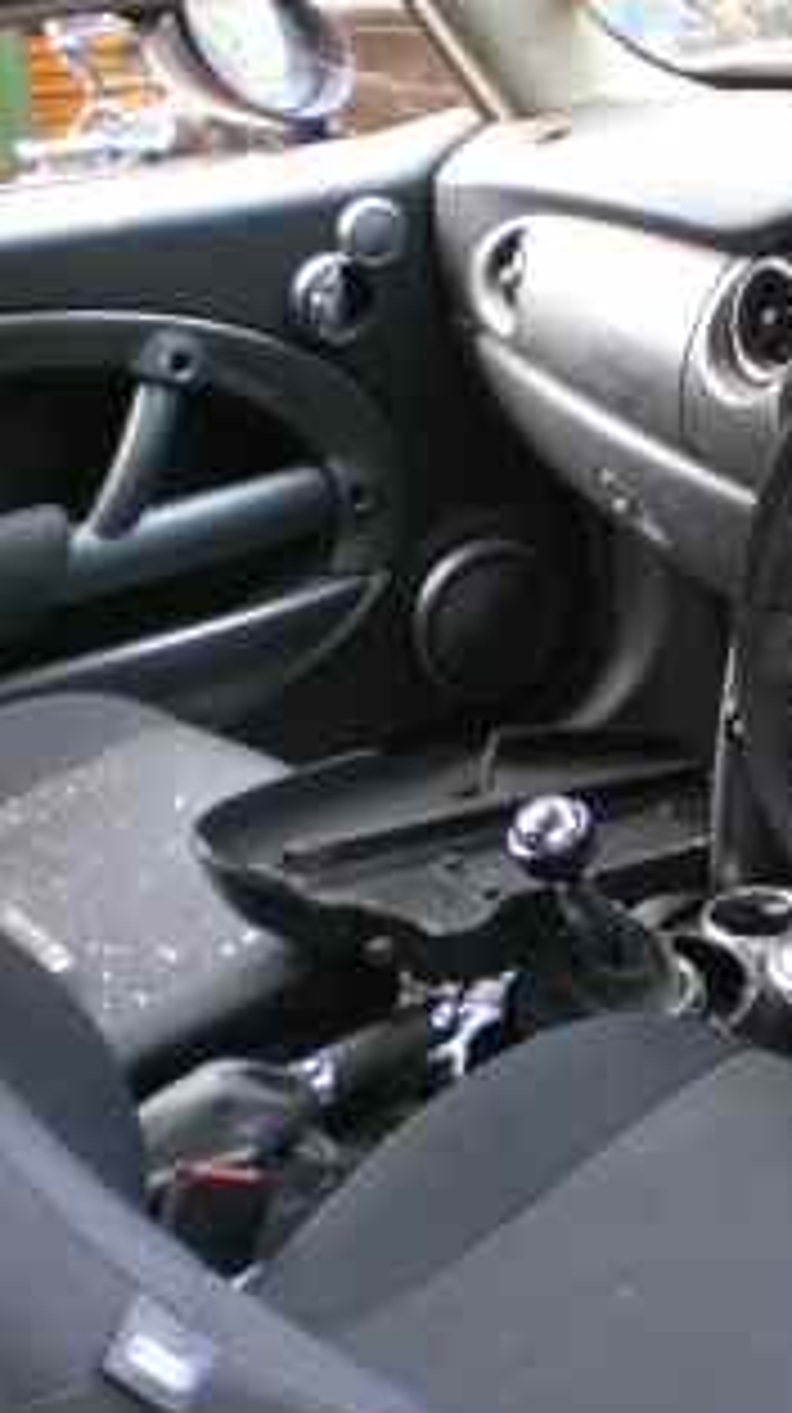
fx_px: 2471
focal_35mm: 66
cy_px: 664
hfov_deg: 17.5
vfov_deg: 31.9
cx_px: 904
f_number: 3.1
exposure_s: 1/50
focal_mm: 6.3
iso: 200
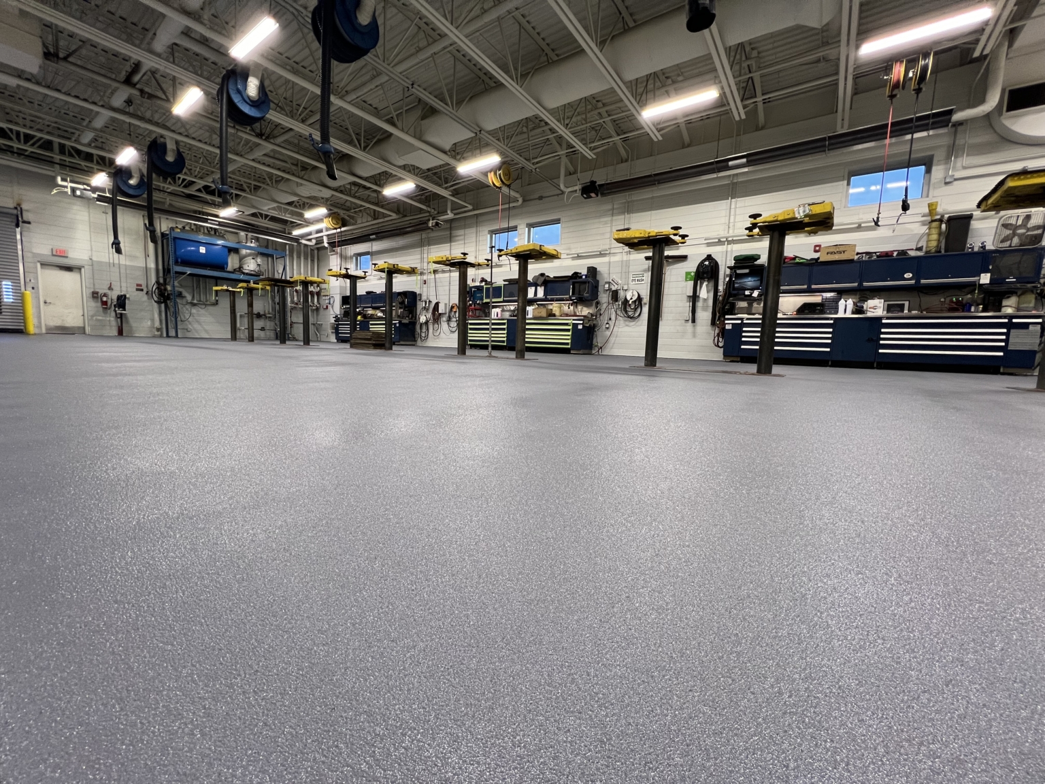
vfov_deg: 89.9
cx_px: 522
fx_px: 392
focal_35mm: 13
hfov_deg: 106.2
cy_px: 392
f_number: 1.8
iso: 125
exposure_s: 1/120
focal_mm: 1.57
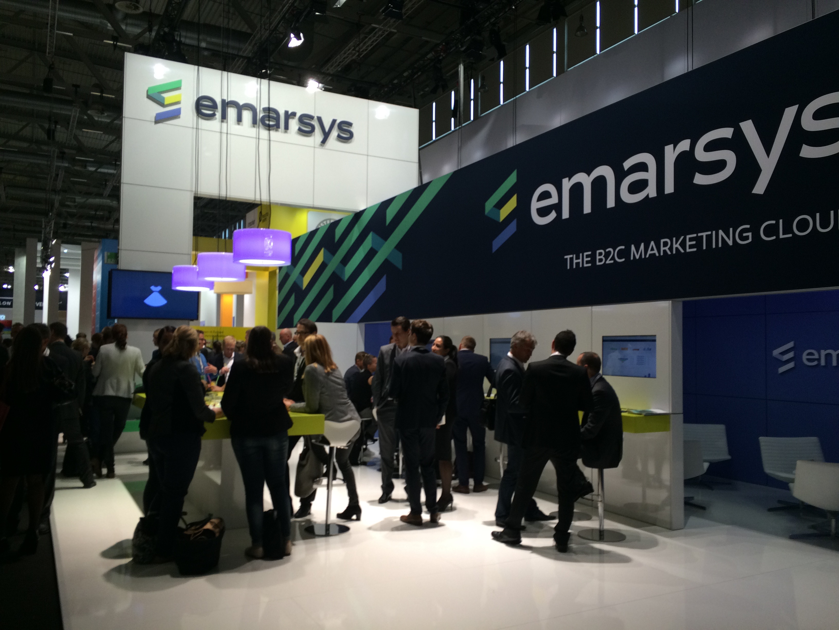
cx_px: 420
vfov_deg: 48.2
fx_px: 703
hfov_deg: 61.7
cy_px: 315
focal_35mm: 29
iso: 64
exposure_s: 1/120
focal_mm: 4.15
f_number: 2.2
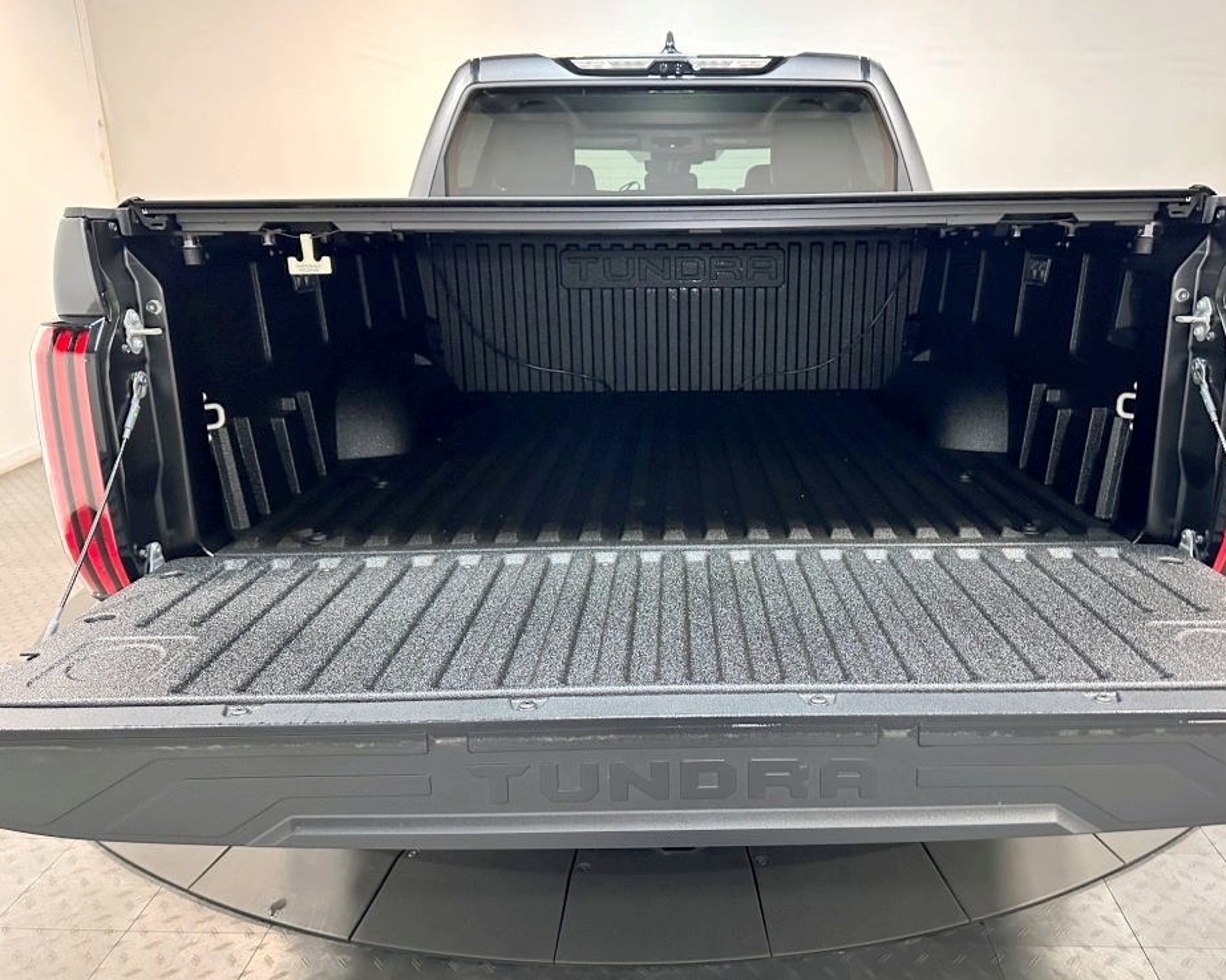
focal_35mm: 26
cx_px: 677
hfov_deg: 65.9
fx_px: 943
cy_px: 491
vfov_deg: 54.9
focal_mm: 6.86
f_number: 1.78
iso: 800
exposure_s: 1/30
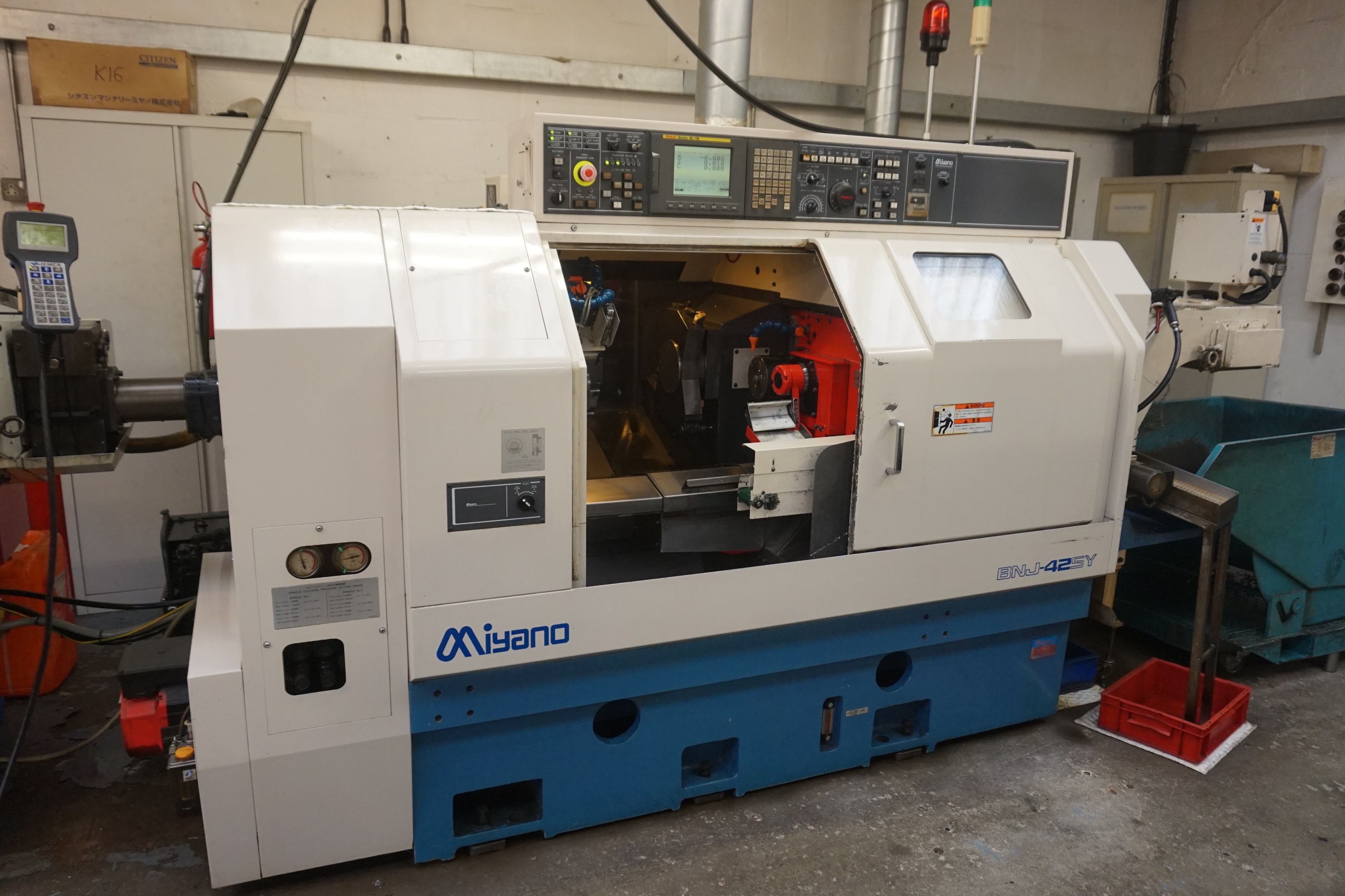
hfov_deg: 70.5
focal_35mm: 26
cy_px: 448
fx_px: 952
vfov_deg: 50.4
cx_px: 672
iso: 1000
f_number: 4
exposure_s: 1/160
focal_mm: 17
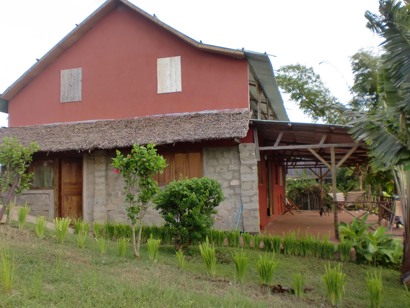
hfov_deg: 52.6
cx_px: 205
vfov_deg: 40.7
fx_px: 415
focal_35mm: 35
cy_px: 154
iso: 64
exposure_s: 1/160
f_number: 3.1
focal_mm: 6.3
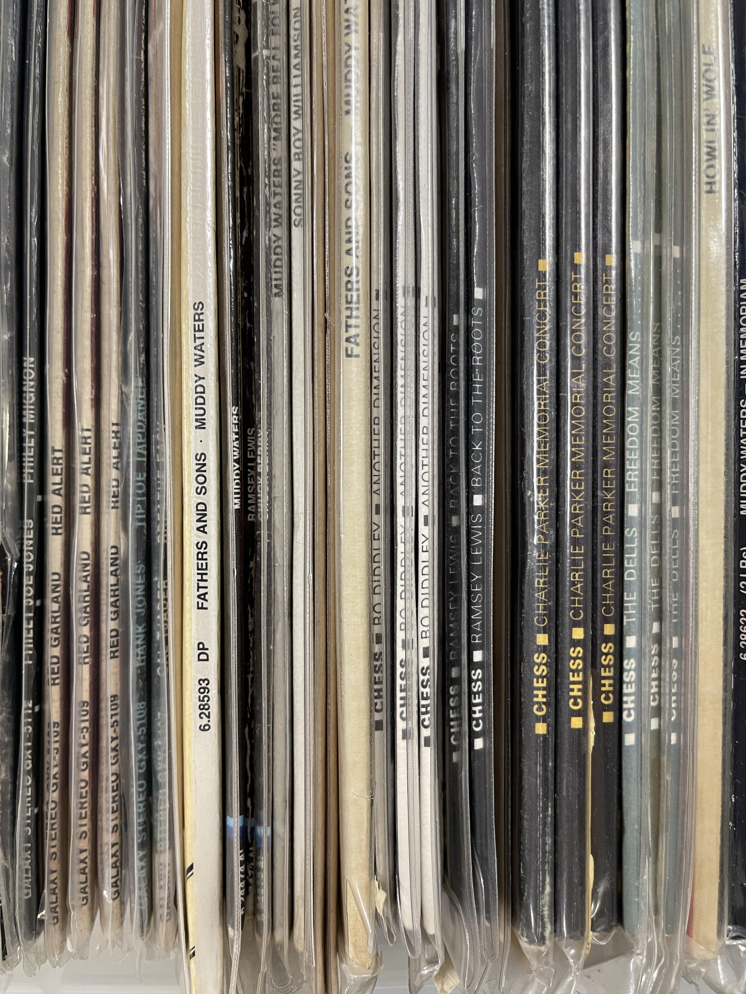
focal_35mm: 25
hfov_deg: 54.9
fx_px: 718
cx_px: 373
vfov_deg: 69.4
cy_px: 497
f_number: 1.6
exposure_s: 1/60
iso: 200
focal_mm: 5.1
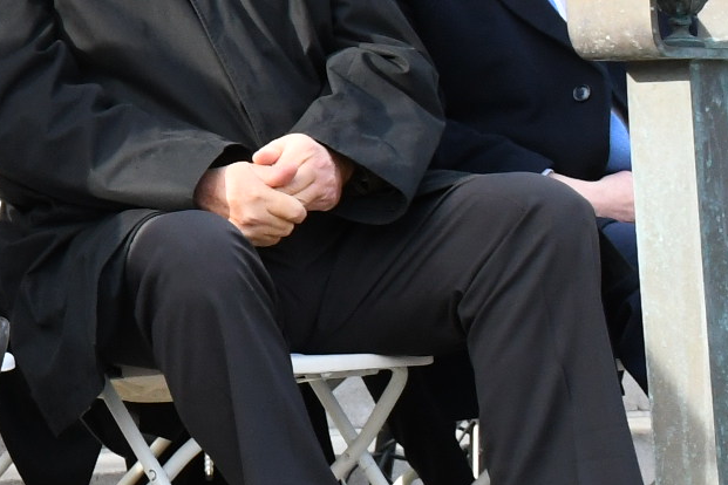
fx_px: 4711
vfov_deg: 5.8
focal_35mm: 233
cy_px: -281
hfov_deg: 8.3
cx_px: -787
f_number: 10
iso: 1250
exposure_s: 1/400
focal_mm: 35
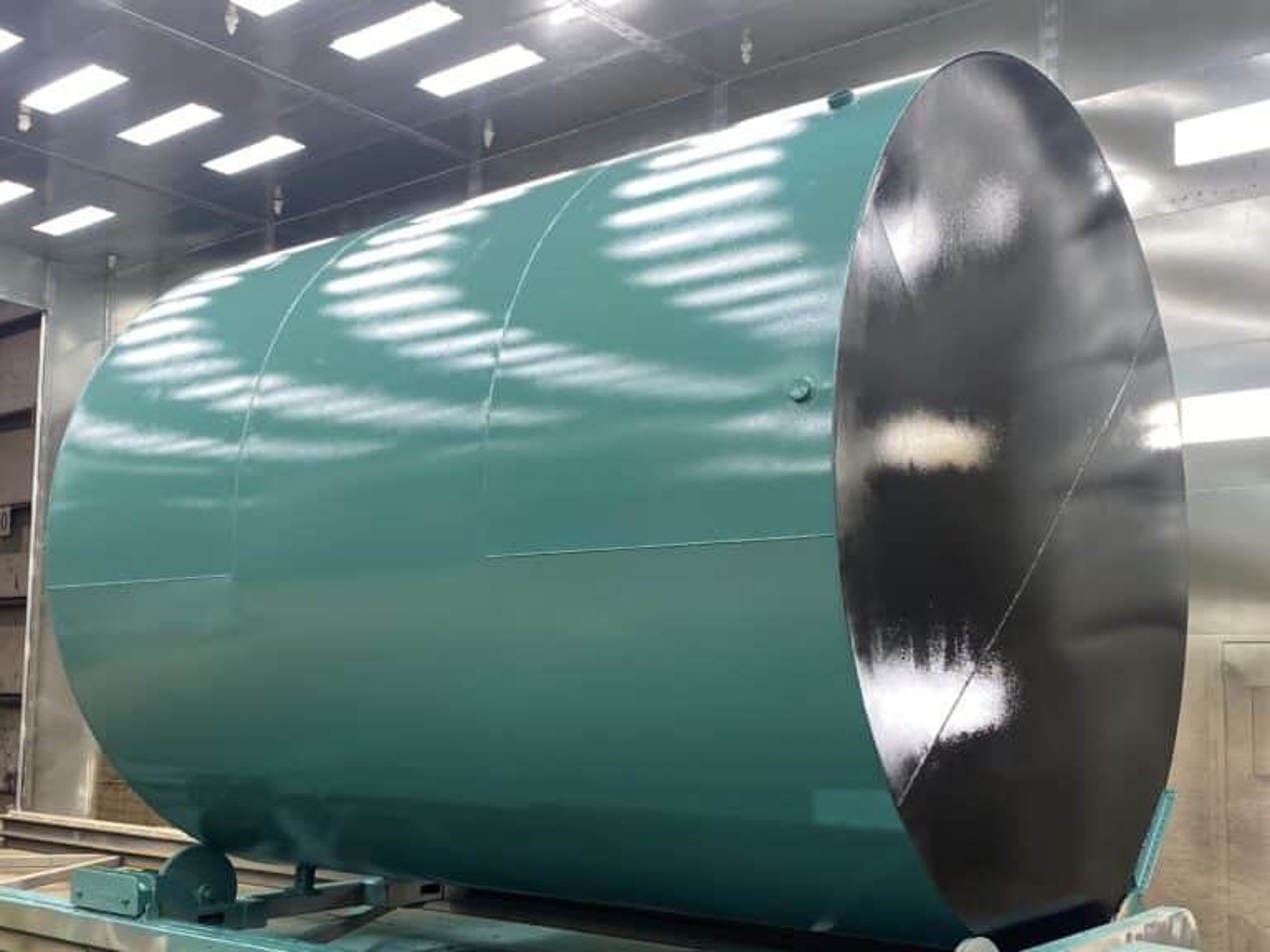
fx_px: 954
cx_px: 635
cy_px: 476
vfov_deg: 53.1
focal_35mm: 26
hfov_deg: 67.3
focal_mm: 4.25
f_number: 1.8
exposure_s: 1/120
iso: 50
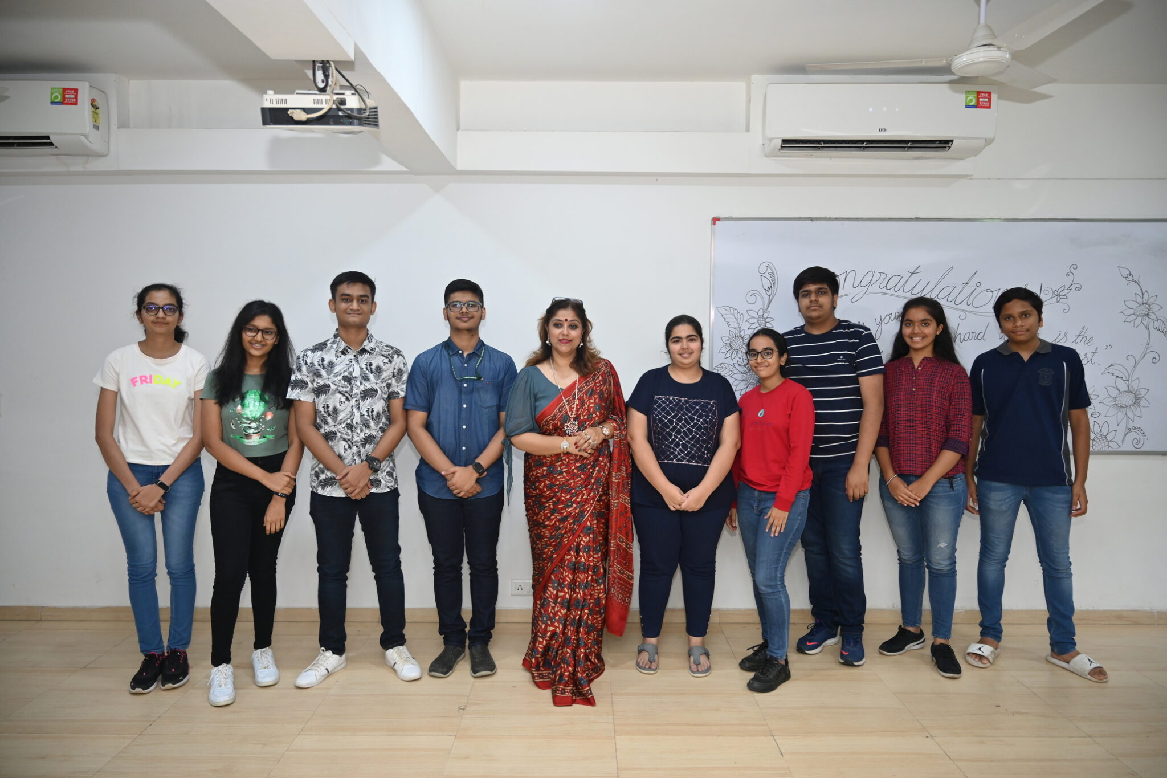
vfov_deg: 53.1
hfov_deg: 73.7
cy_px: 389
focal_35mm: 24
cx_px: 584
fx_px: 778
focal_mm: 24
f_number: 4
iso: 1250
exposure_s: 1/100
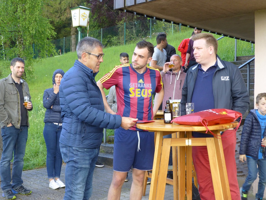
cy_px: 100
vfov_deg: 28.6
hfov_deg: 37.5
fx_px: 392
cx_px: 133
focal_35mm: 51
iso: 200
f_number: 4.4
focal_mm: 9
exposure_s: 1/60
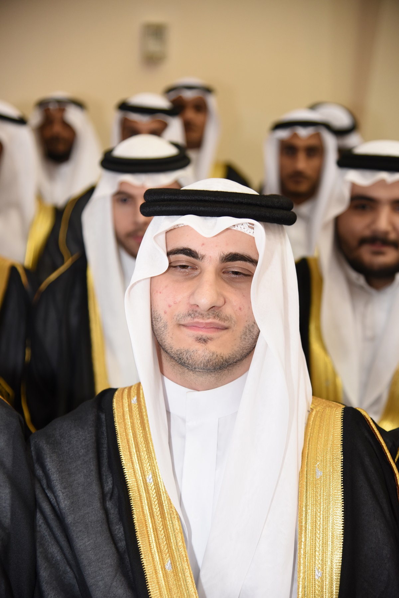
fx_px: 1162
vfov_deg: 28.8
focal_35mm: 70
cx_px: 200
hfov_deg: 19.5
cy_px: 299
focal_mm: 70
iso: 800
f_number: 4
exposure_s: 1/80
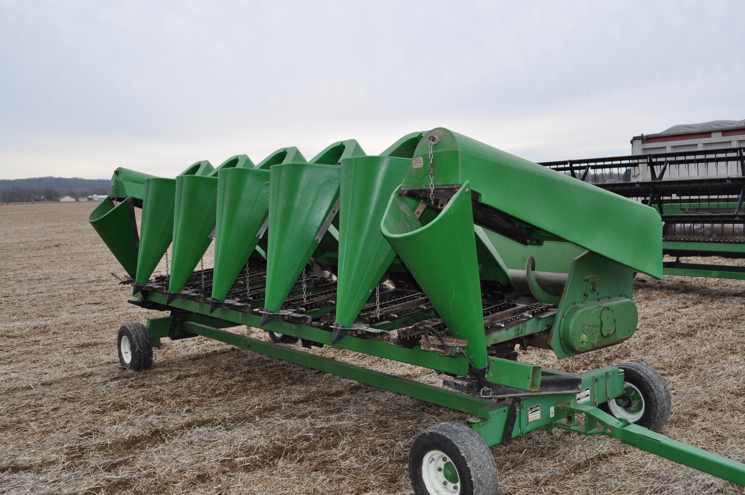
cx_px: 372
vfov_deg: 39.9
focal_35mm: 33
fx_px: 682
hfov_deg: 57.3
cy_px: 248
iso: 200
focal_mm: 22
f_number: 7.1
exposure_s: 1/200
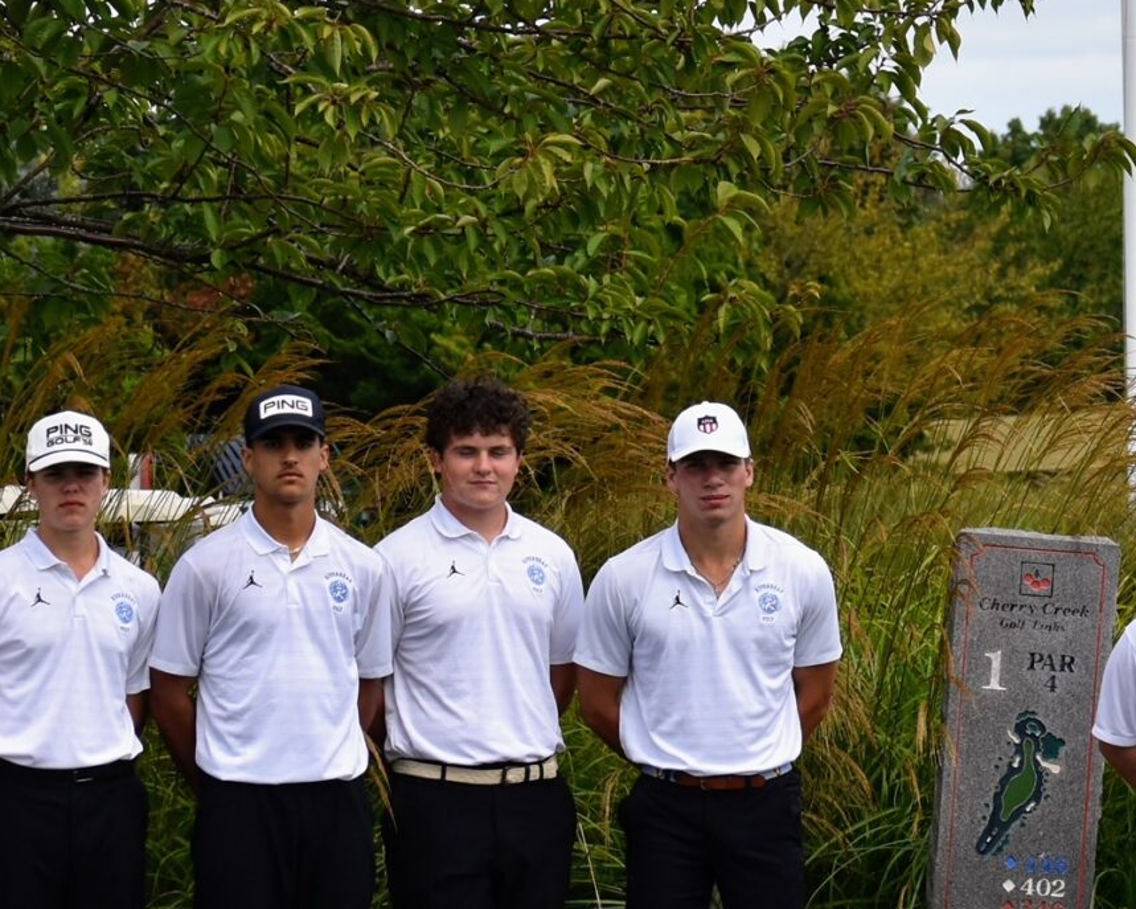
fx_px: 10152
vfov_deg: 5.1
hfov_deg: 6.4
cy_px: 276
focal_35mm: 302
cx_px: 1135
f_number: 6.3
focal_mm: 72
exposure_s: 1/1600
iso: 400
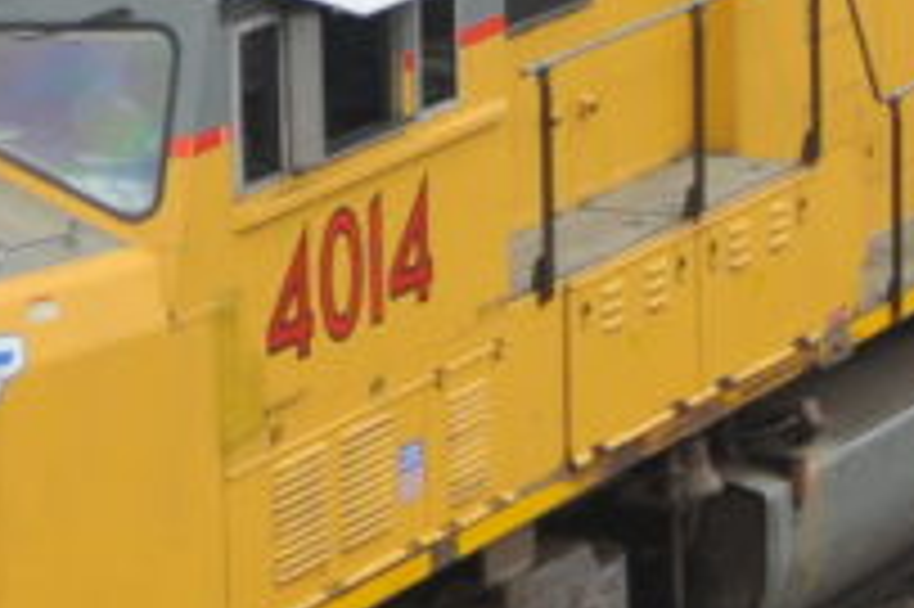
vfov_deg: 4.5
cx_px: 1846
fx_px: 7661
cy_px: -387
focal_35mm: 302
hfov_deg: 6.6
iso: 1250
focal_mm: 40
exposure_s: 1/800
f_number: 10
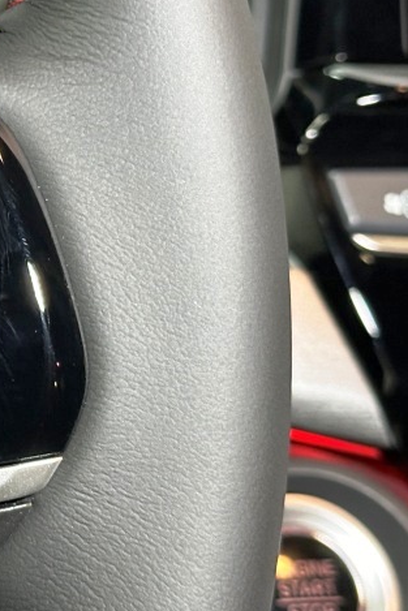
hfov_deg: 12.1
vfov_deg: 18.7
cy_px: 242
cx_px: -163
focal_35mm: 109
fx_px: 1851
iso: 400
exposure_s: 1/30
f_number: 1.78
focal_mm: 6.86
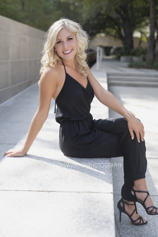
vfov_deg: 39.6
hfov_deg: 27.0
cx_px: 79
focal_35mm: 50
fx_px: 329
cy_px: 118
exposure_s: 1/500
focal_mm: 50
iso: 200
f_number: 3.2
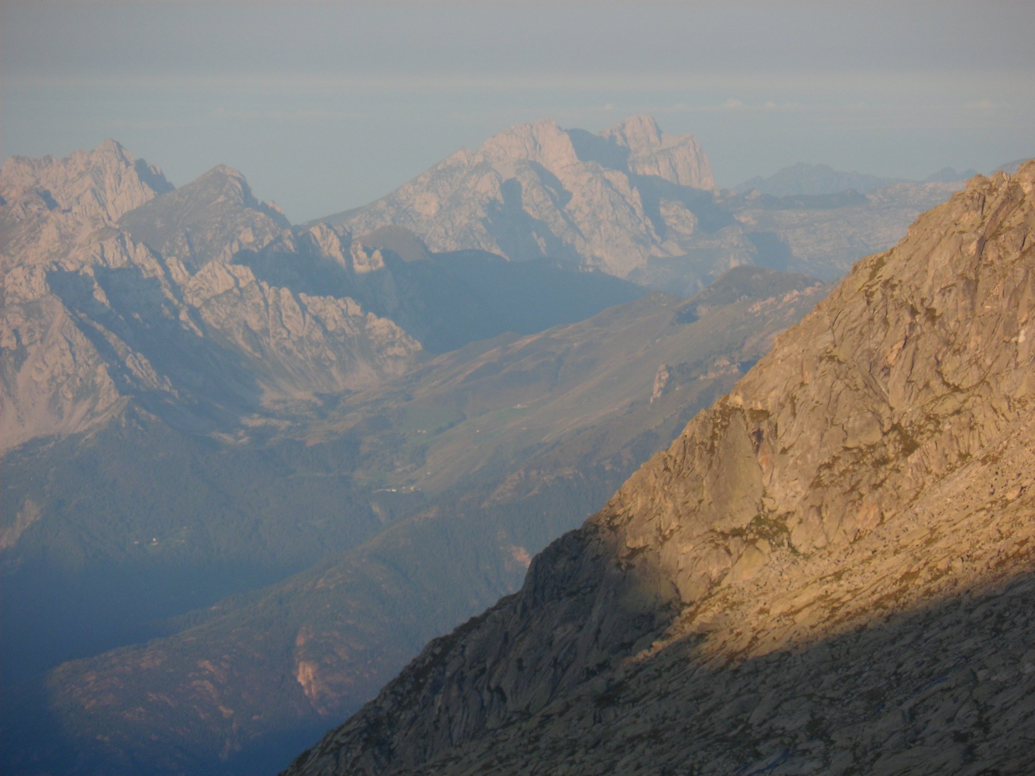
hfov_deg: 7.3
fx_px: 8074
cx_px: 518
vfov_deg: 5.5
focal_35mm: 270
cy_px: 388
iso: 80
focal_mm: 46.8
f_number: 5.9
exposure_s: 1/180
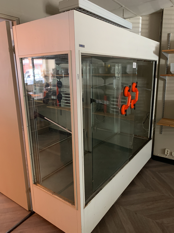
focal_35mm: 26
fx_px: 174
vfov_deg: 67.3
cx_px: 87
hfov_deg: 53.1
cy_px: 116
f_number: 1.8
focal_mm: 4.25
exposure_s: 1/46
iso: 400
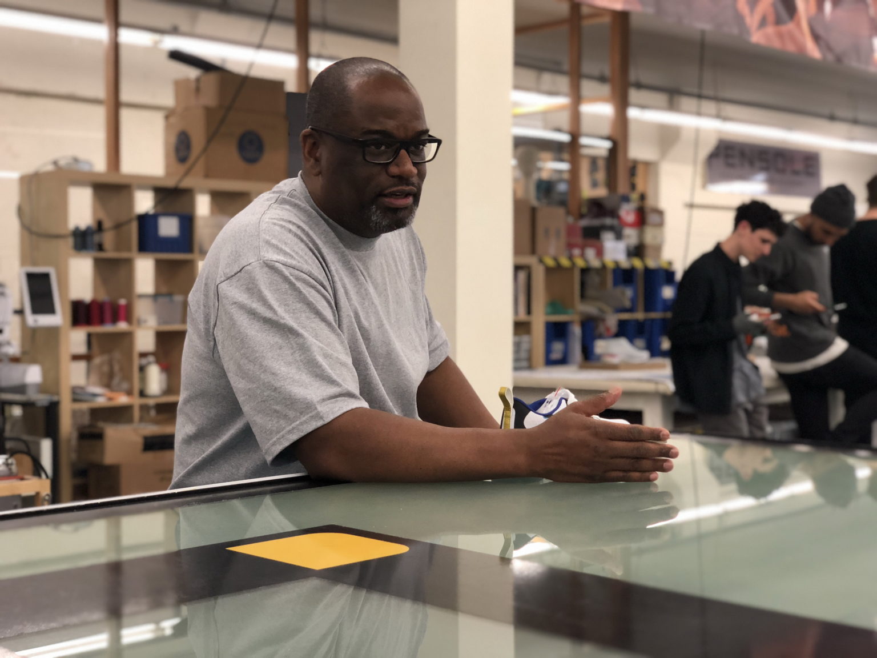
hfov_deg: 36.8
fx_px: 1317
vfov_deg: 28.0
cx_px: 438
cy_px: 329
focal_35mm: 52
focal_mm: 6
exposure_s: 1/60
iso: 80
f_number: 2.4
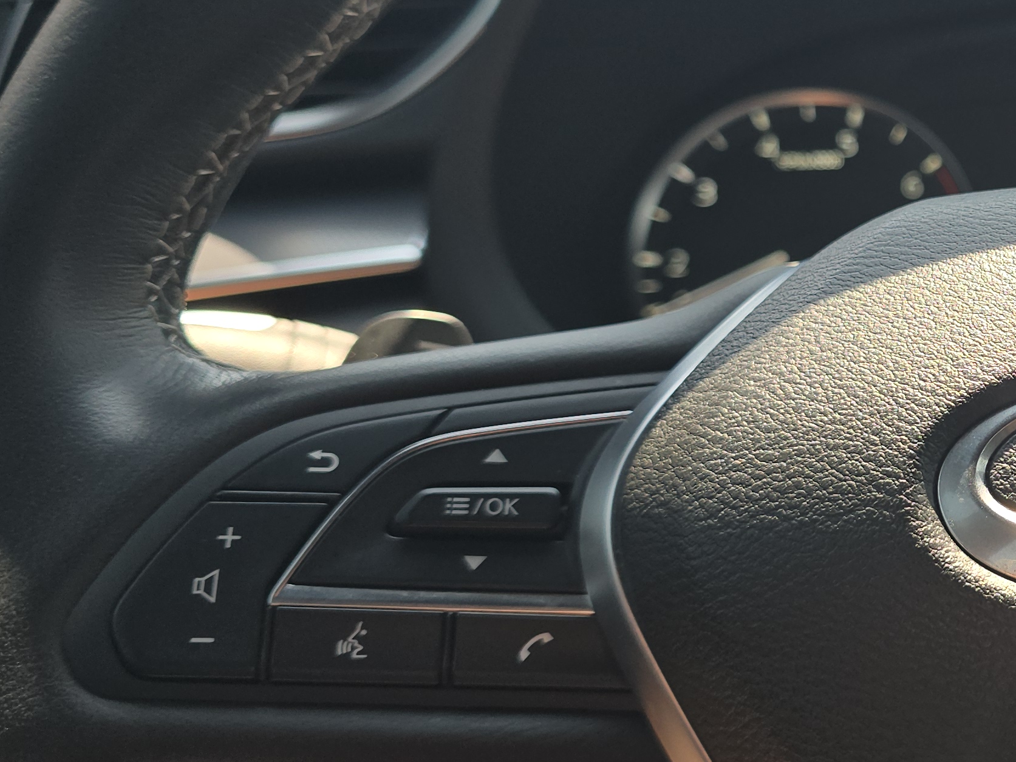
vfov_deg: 26.5
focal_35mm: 55
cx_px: 1122
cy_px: 278
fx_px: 1614
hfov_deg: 31.0
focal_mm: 6.3
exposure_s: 1/120
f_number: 1.7
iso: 16
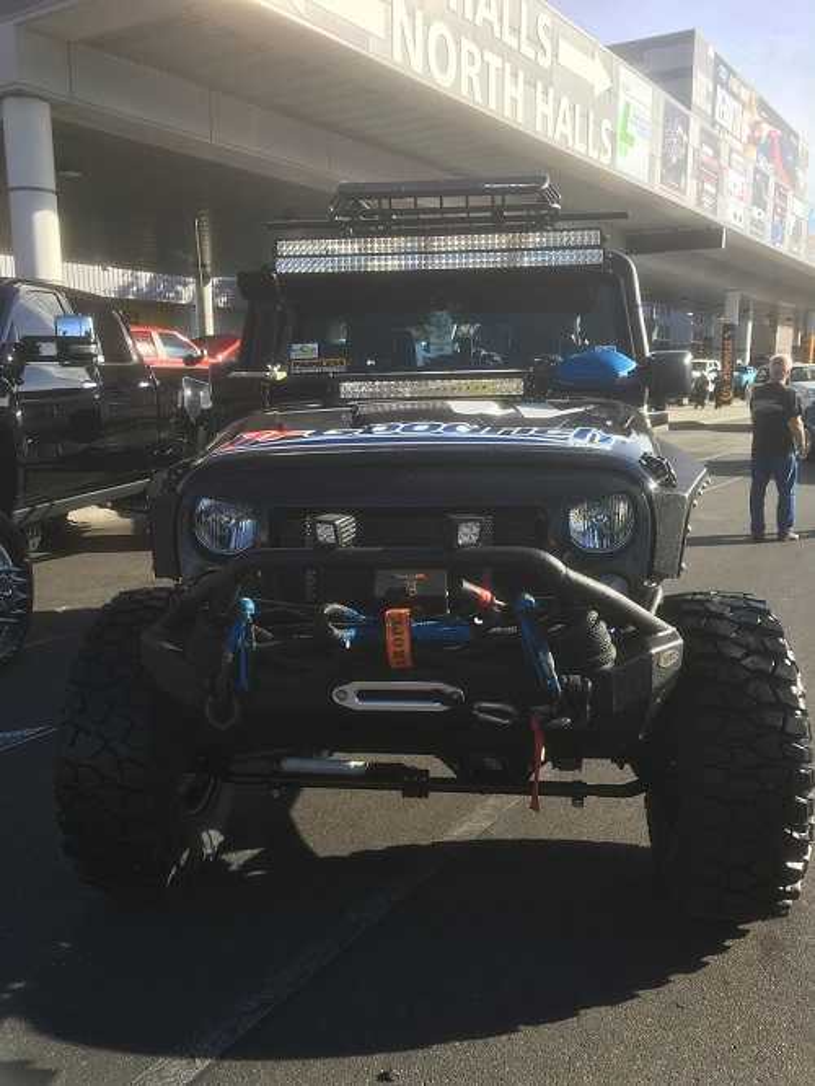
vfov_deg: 61.6
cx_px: 408
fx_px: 910
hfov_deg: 48.3
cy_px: 543
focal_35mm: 29
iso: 25
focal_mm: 4.15
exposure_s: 1/466
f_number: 2.2
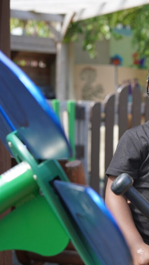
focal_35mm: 79
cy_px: 133
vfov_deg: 26.8
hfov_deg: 14.6
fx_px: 555
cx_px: 199
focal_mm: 50
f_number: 4
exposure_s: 1/160
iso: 125
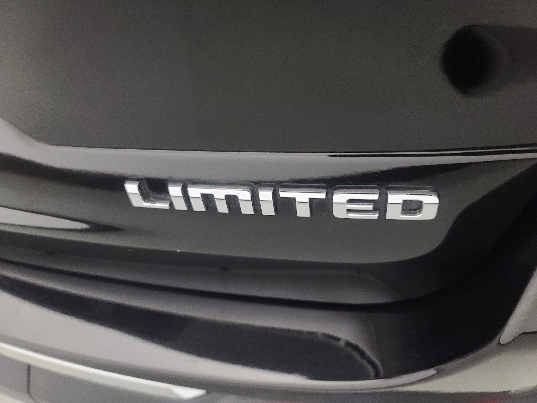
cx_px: 268
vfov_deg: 54.9
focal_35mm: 25
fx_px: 388
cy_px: 202
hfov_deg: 69.4
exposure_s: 1/24
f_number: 1.8
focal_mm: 7
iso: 640
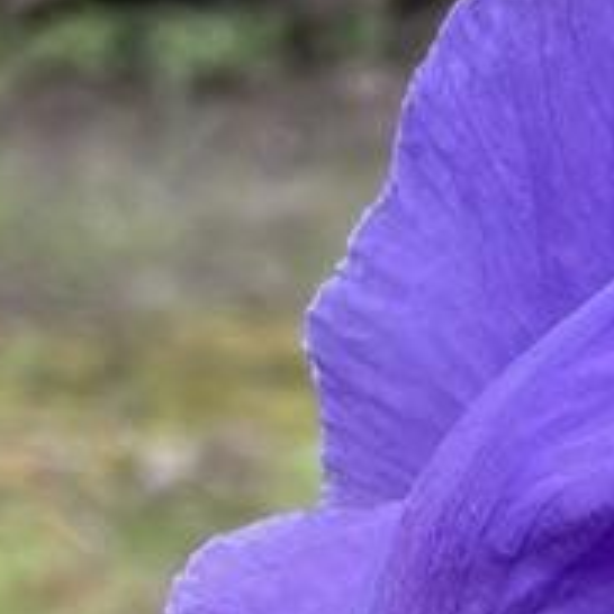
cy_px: 1228
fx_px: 2488
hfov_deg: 13.4
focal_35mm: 124
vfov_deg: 12.4
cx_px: 887
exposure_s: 1/387
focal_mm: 5.1
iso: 32
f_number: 1.6
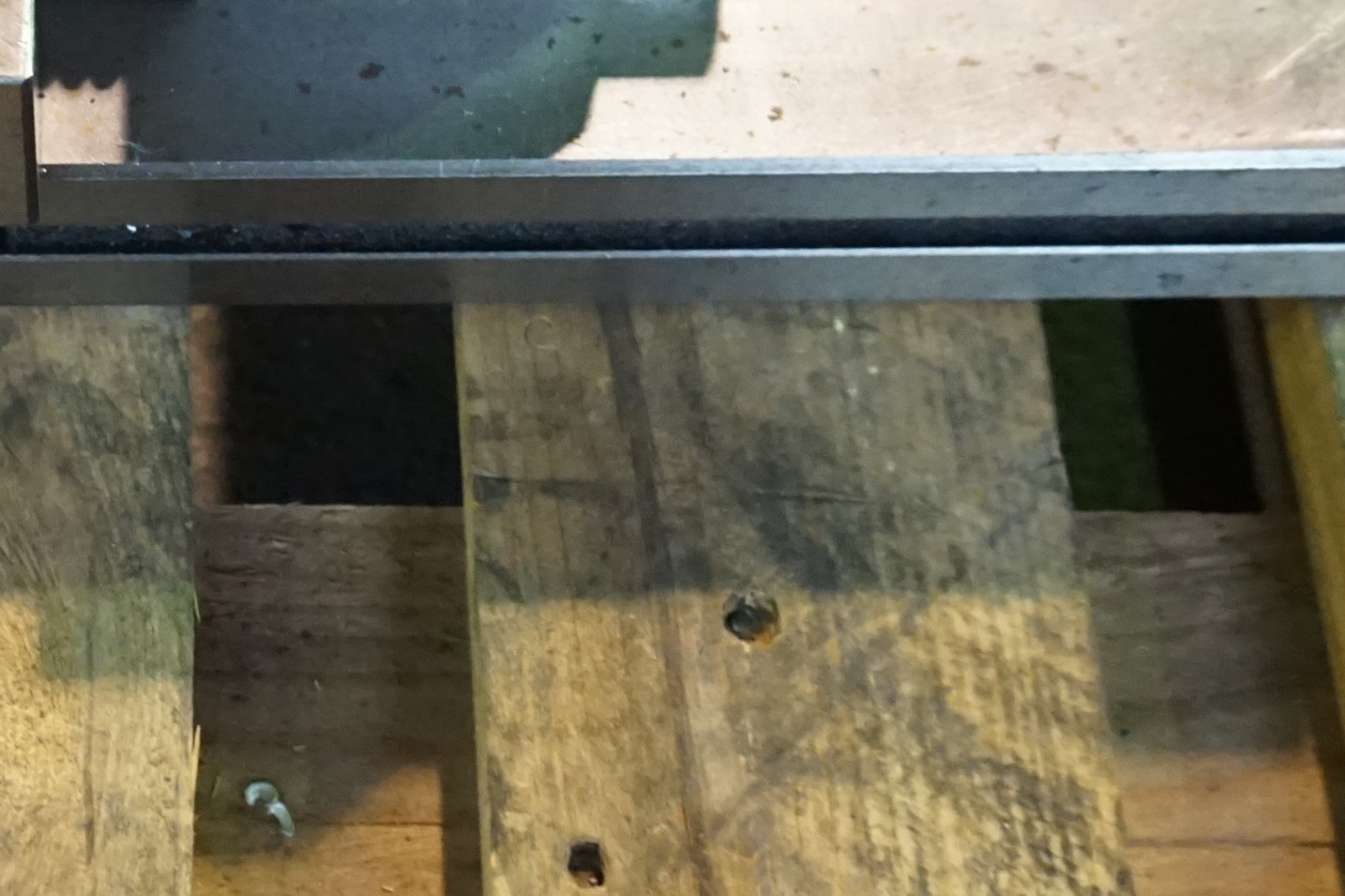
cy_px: 169
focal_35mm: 72
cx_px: -102
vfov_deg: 18.7
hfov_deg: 26.1
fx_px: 2689
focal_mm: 16
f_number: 3.5
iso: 3200
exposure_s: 1/50
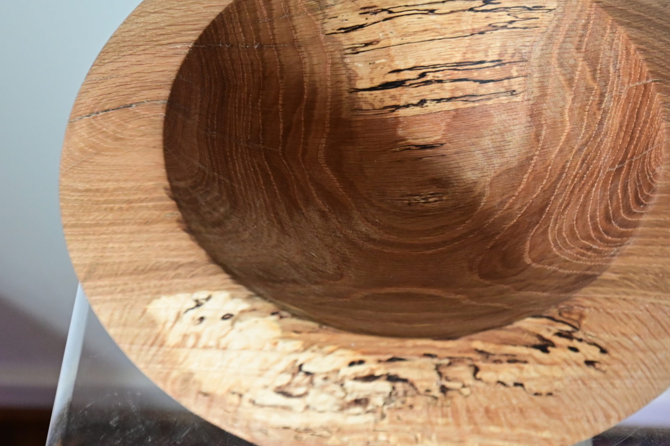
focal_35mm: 61
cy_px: 115
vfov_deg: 22.0
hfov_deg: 32.8
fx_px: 1134
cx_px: 411
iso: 2500
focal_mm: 35
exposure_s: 1/60
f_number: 5
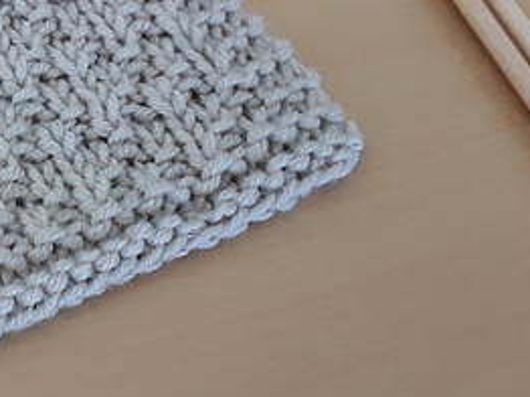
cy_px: 130
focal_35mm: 66
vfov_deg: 22.1
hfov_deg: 26.7
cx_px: -71
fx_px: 1010
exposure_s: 1/33
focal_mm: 2.91
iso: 160
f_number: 1.9
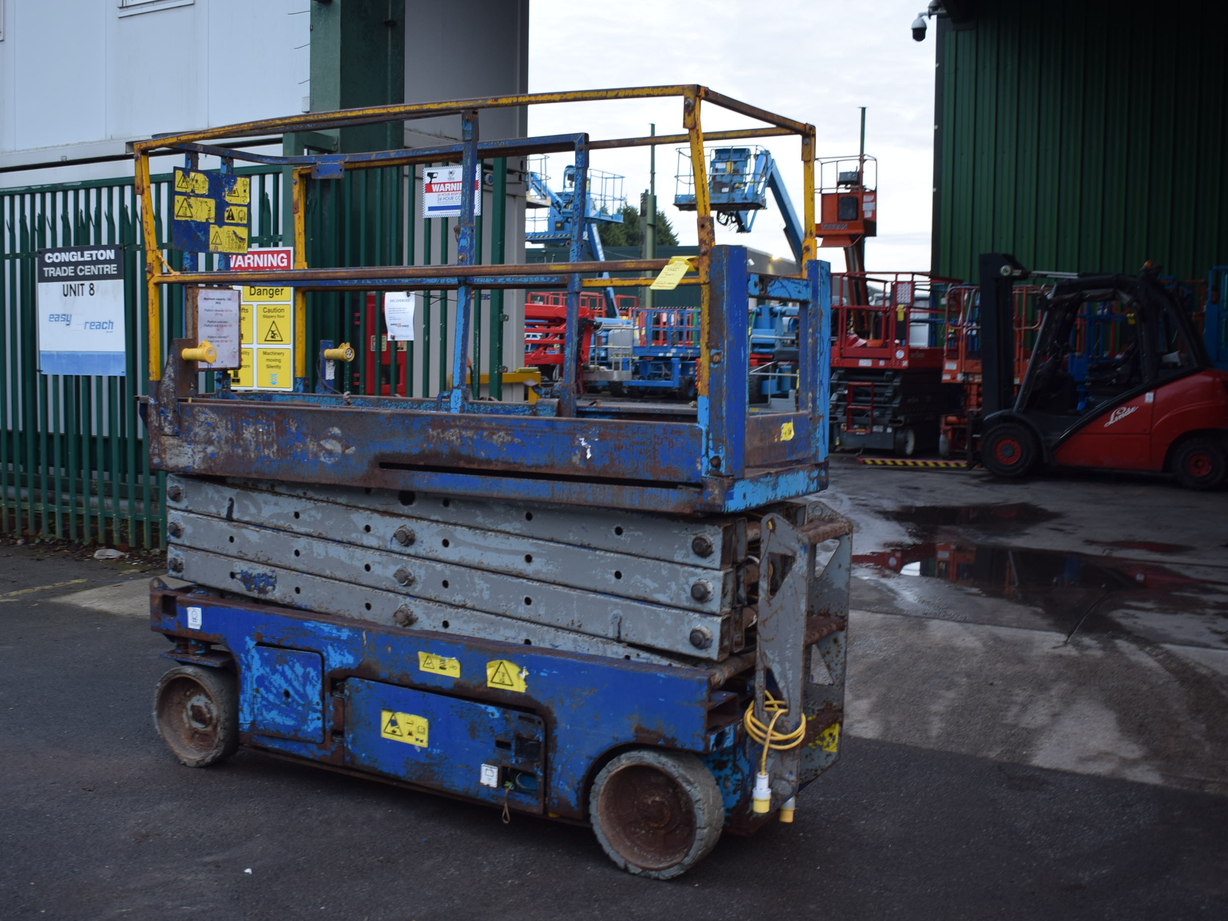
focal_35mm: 38
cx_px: 539
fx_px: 1348
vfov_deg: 37.7
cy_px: 467
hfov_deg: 48.9
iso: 100
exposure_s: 1/8
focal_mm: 22
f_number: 3.8
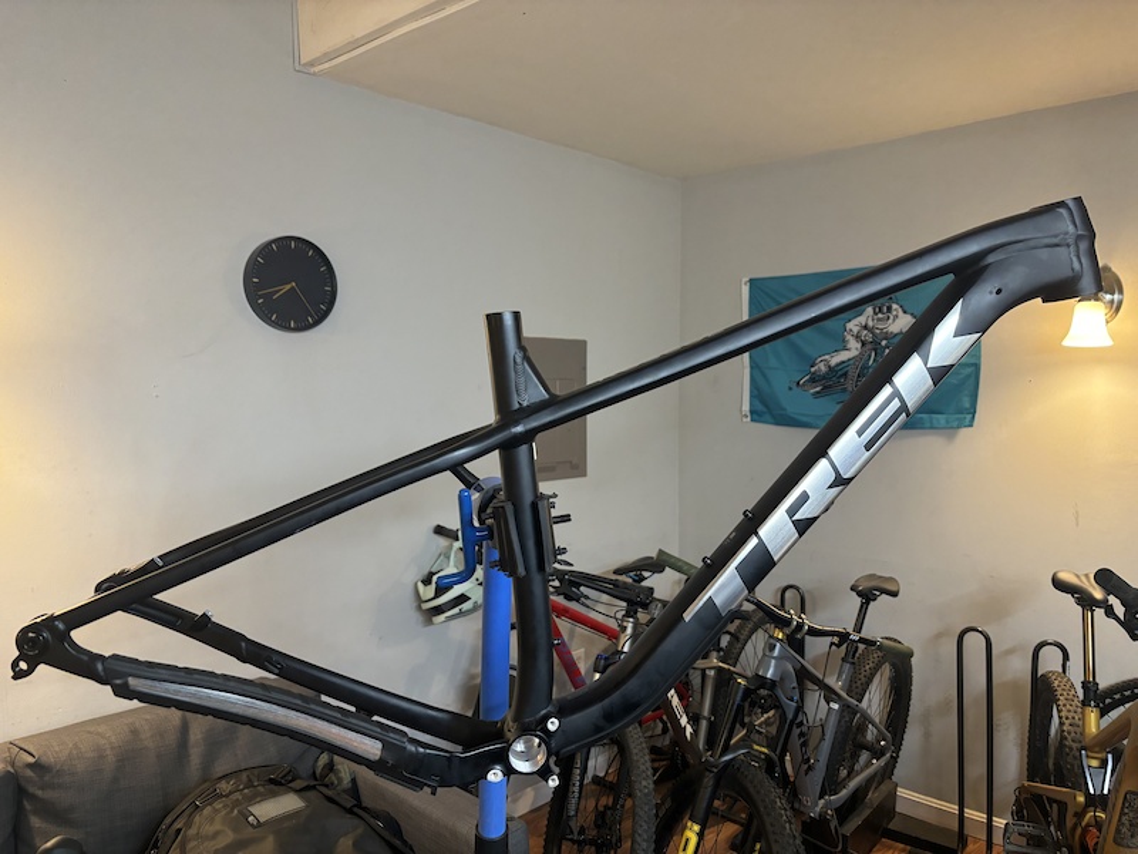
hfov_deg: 67.3
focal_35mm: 26
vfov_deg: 53.1
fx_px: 855
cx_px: 569
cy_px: 427
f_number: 1.6
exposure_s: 1/60
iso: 250
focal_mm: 5.96
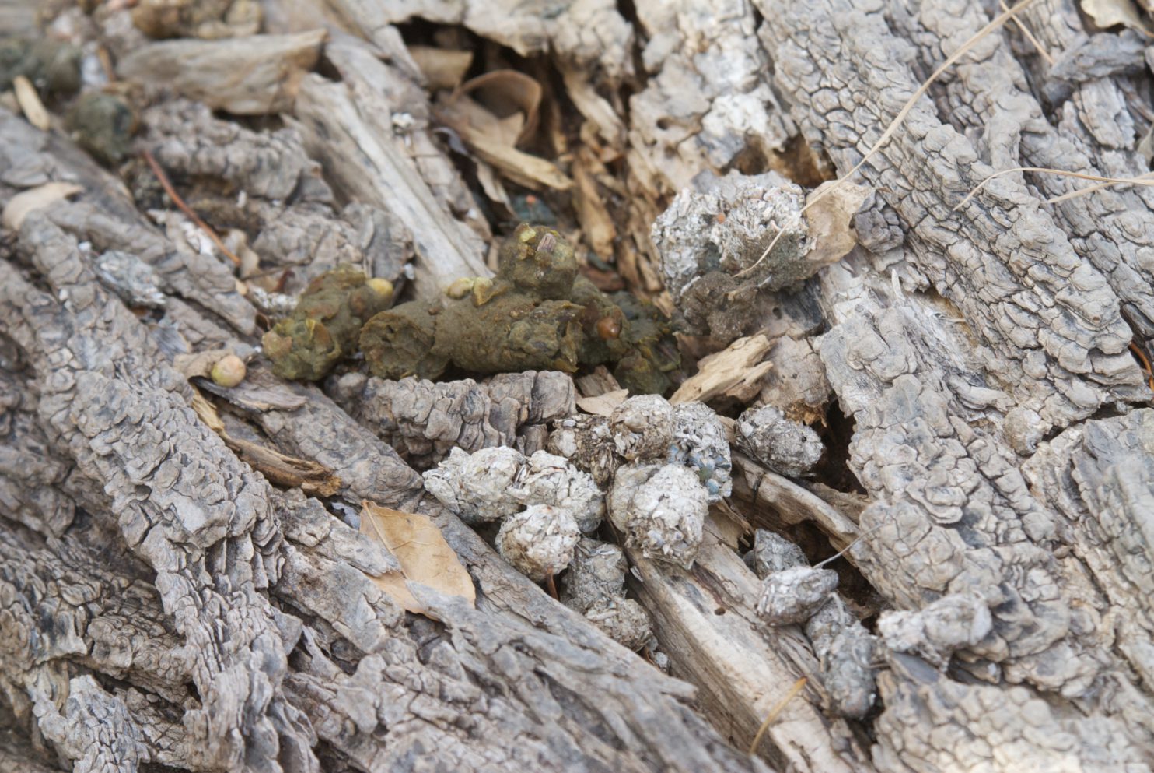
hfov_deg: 9.5
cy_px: 386
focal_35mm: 218
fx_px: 6979
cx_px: 577
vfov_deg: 6.3
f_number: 7.1
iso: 500
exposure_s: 1/125
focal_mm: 145
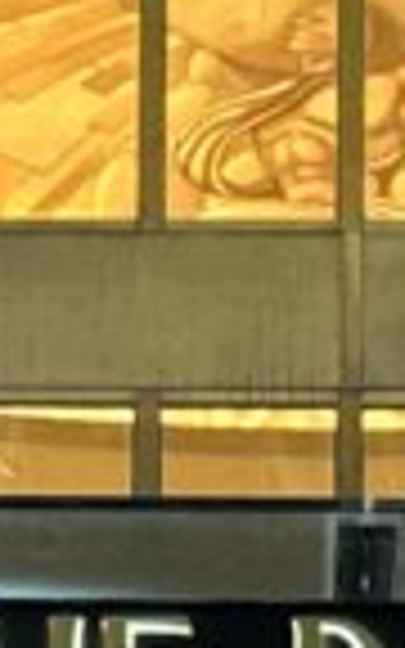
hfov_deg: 2.8
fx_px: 8424
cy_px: -592
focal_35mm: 477
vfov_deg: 4.4
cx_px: 274
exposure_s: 1/40
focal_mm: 6.86
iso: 250
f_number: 1.78
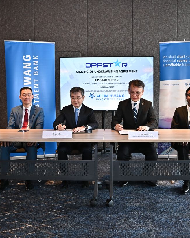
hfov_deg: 43.3
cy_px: 119
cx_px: 106
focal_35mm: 34
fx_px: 239
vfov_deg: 52.8
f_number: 2.8
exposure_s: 1/100
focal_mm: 24
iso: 500
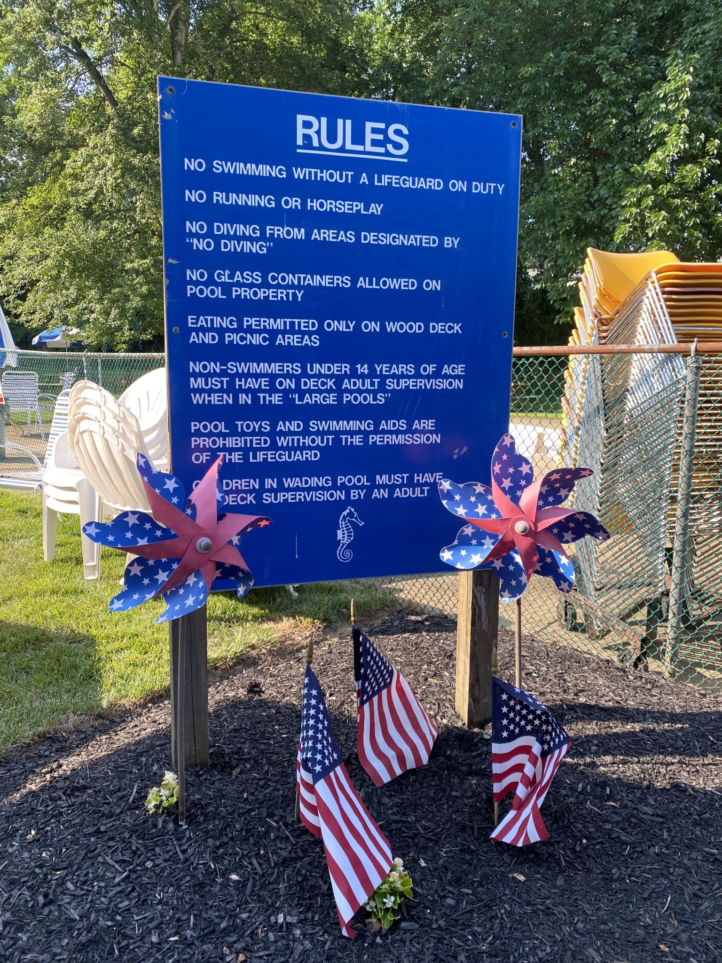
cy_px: 482
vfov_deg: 67.3
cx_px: 361
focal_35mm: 26
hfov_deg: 53.1
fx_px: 723
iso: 32
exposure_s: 1/379
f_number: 1.8
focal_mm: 4.25
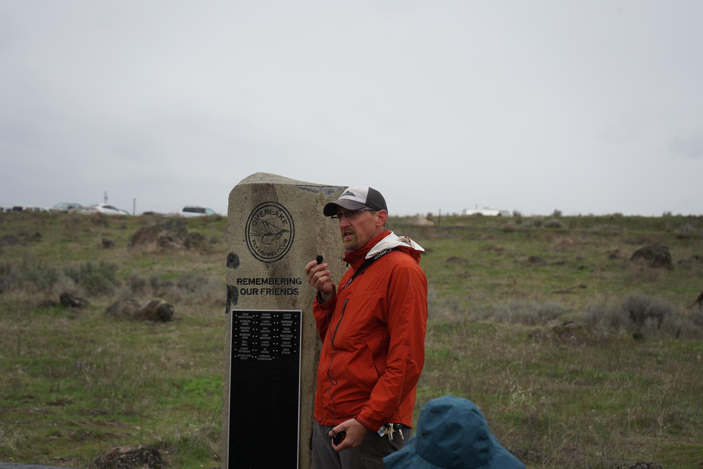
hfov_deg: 30.1
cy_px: 234
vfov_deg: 20.3
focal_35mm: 67
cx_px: 352
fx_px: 1308
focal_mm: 67
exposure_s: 1/160
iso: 100
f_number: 6.3
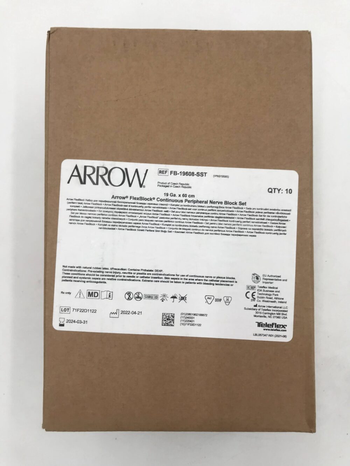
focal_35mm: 28
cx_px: 175
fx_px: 377
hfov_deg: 49.8
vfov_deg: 63.4
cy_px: 233
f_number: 1.8
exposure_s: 1/175
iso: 20
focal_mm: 3.99
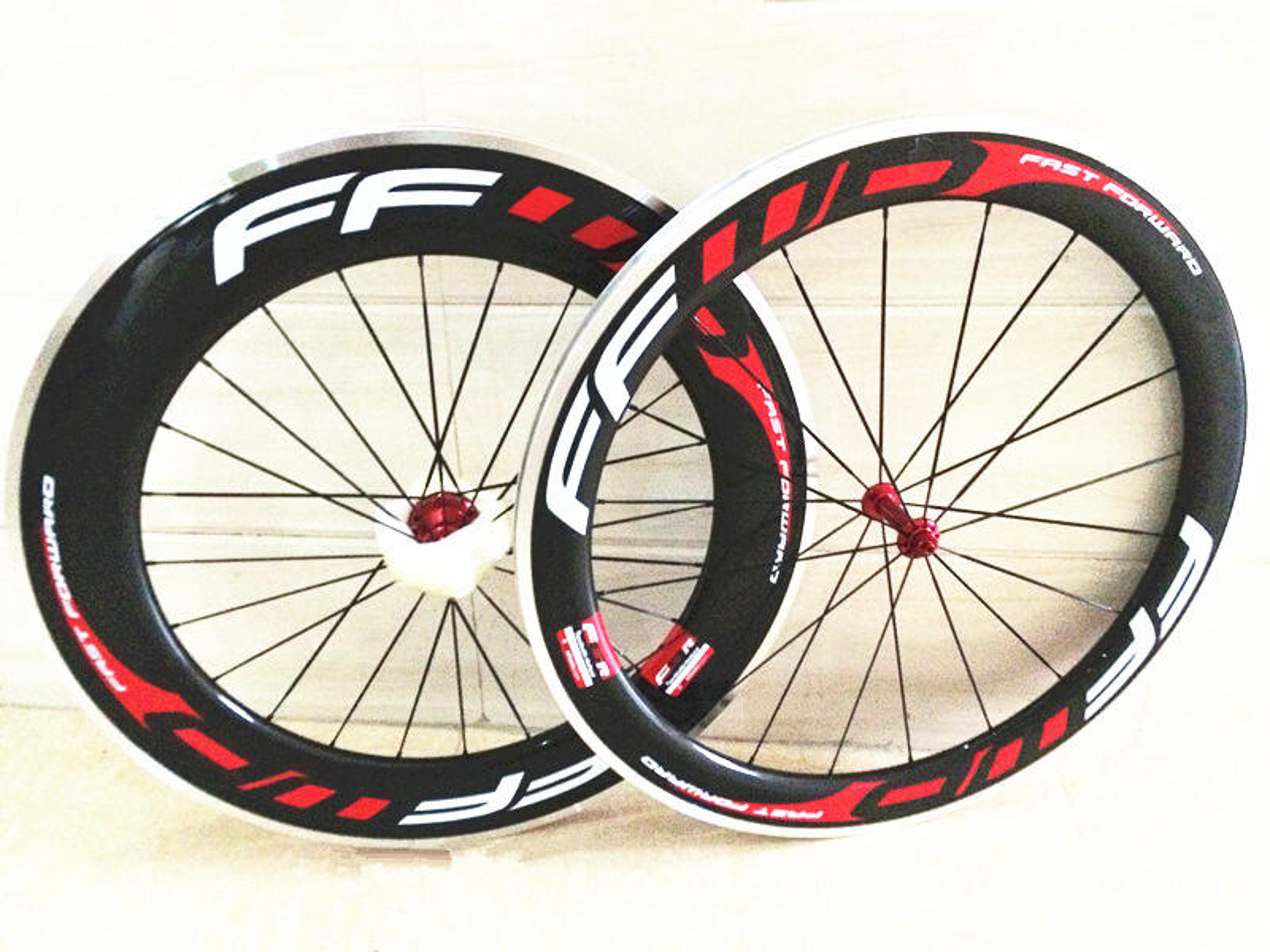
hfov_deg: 61.7
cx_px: 635
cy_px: 476
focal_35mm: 29
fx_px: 1064
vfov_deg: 48.2
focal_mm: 4.15
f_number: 2.2
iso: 640
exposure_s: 1/15
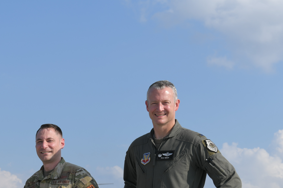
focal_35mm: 114
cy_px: 219
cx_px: -26
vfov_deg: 11.8
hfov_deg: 17.4
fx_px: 896
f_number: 8
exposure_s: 1/200
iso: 64
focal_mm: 48
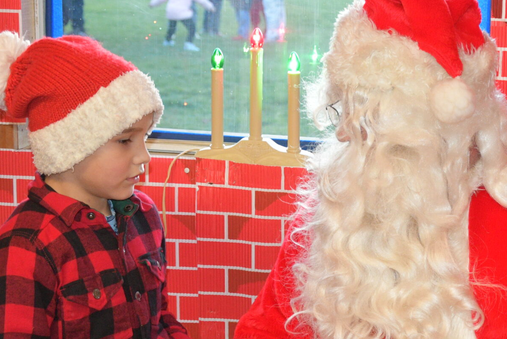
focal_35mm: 111
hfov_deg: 18.2
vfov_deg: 12.3
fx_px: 1564
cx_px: 444
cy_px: 201
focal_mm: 35
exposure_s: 1/60
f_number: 4.5
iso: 1800
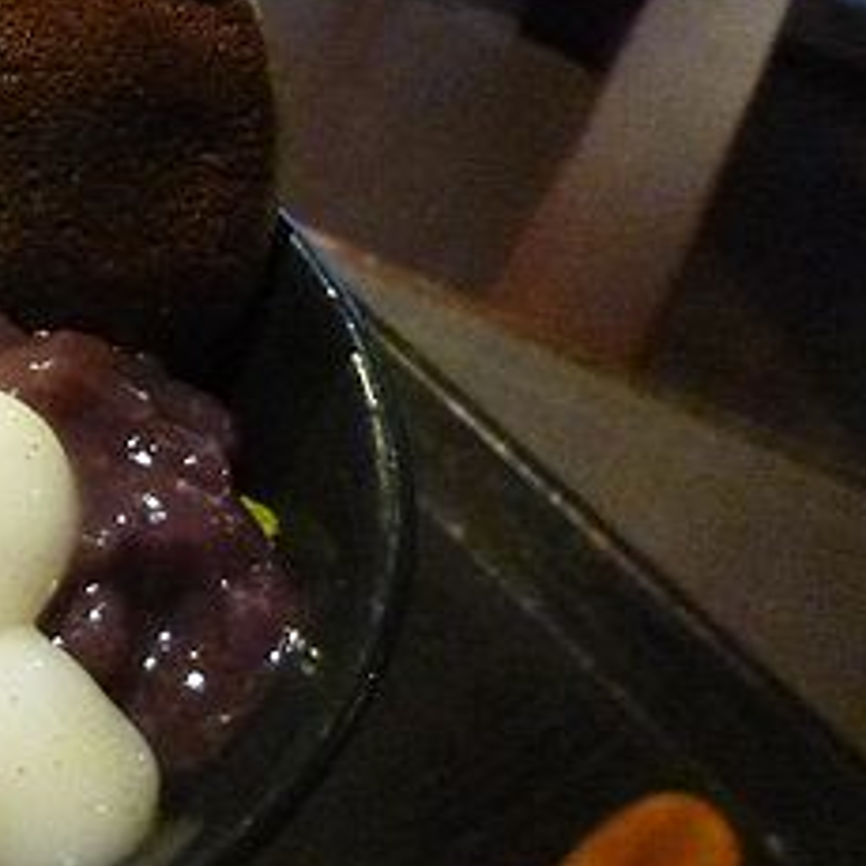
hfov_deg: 26.1
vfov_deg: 28.8
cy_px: 249
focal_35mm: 59
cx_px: -158
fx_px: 1670
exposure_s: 1/20
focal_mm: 4.3
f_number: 2.5
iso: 800
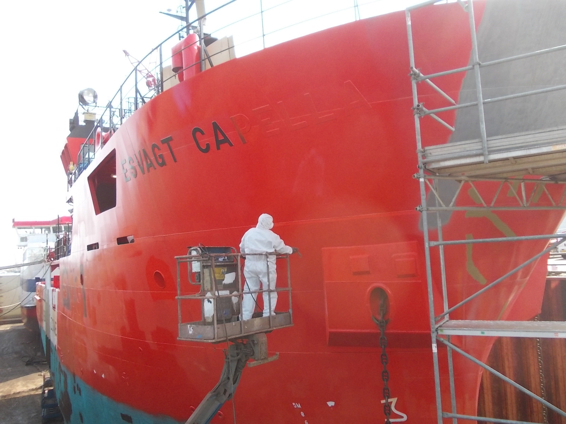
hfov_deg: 63.4
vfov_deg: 49.7
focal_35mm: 28
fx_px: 458
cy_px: 212
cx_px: 283
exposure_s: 1/320
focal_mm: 4
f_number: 2.7
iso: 80
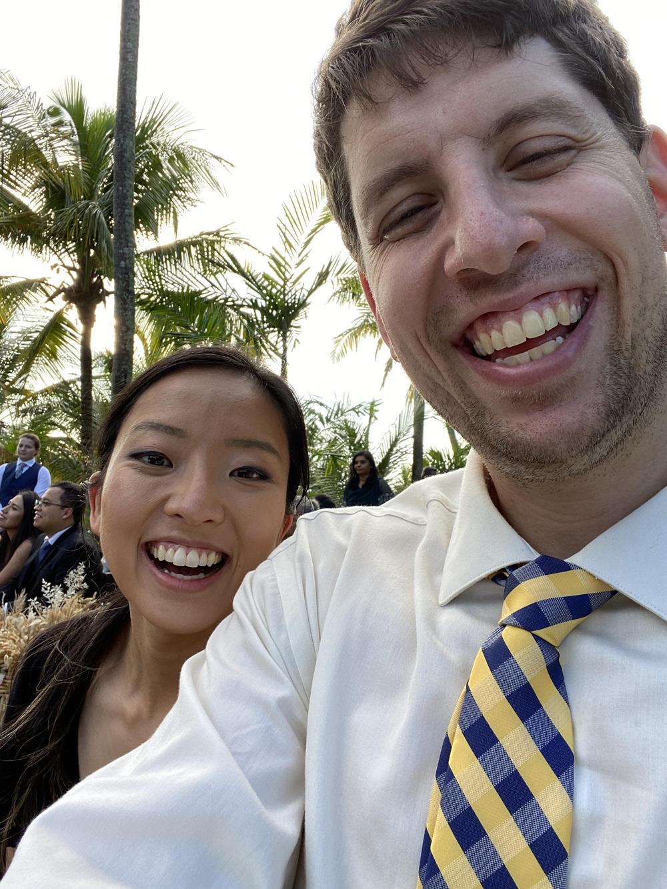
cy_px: 444
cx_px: 334
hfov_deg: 46.8
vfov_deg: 60.0
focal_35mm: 30
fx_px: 771
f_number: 2.2
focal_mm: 2.71
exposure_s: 1/122
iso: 25
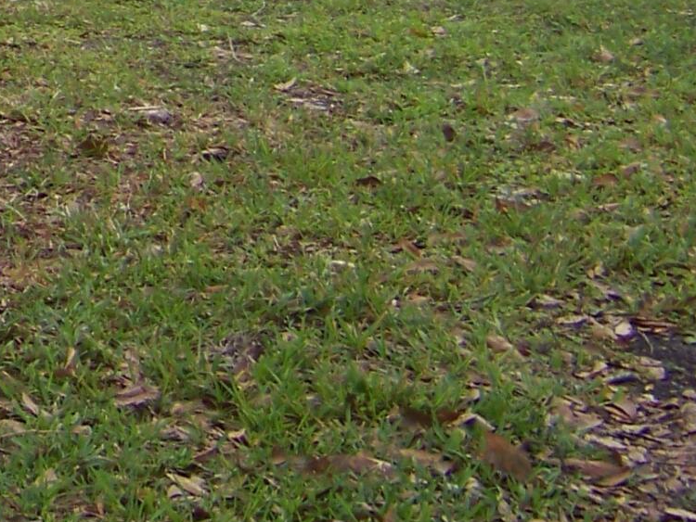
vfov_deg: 9.7
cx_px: -651
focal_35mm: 144
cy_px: -470
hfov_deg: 12.3
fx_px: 2896
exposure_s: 1/320
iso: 64
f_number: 2.8
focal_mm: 5.85
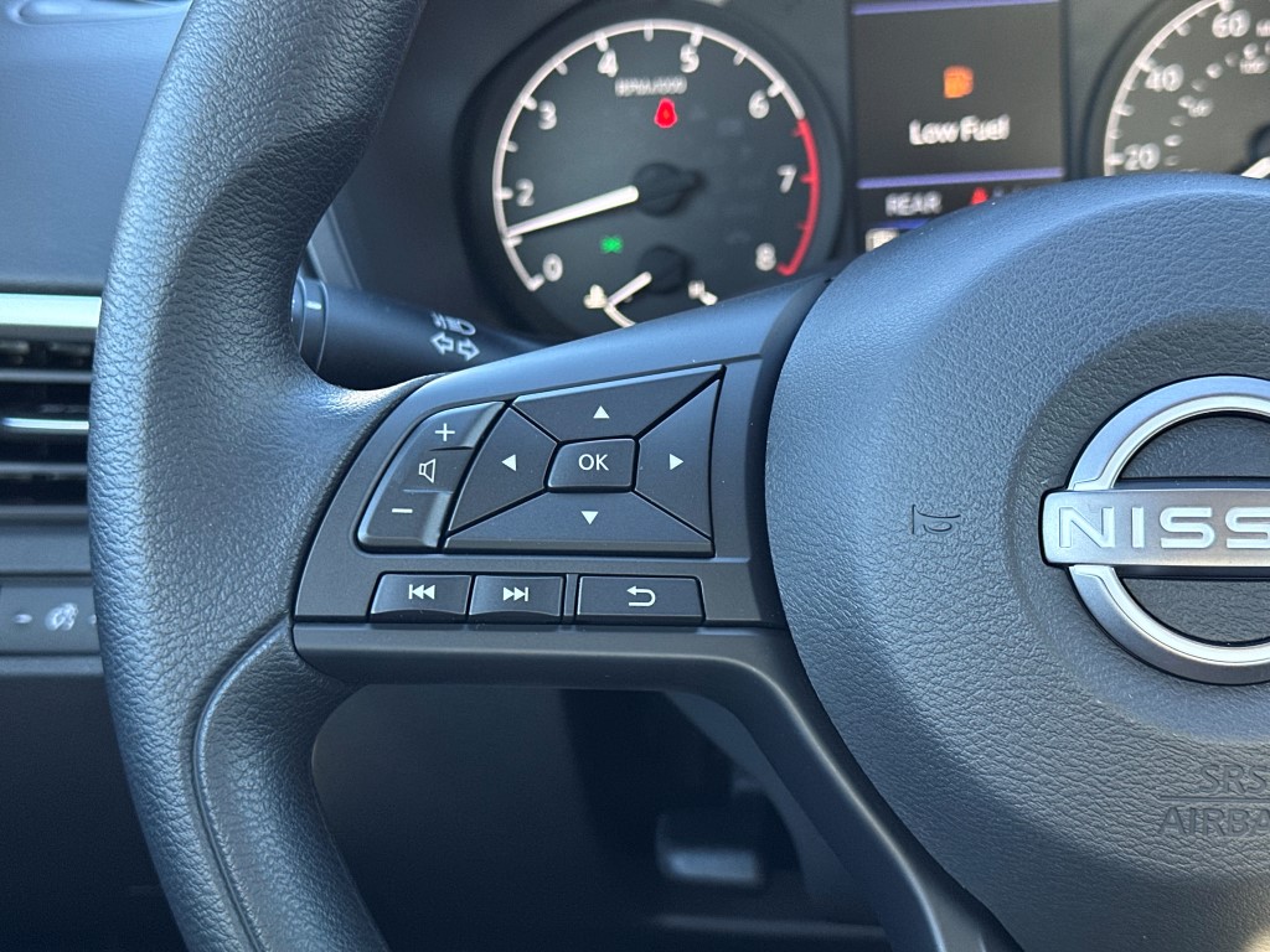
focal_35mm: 48
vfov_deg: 30.3
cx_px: 635
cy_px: 476
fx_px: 1761
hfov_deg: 39.7
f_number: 1.78
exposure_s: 1/60
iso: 80
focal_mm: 6.86
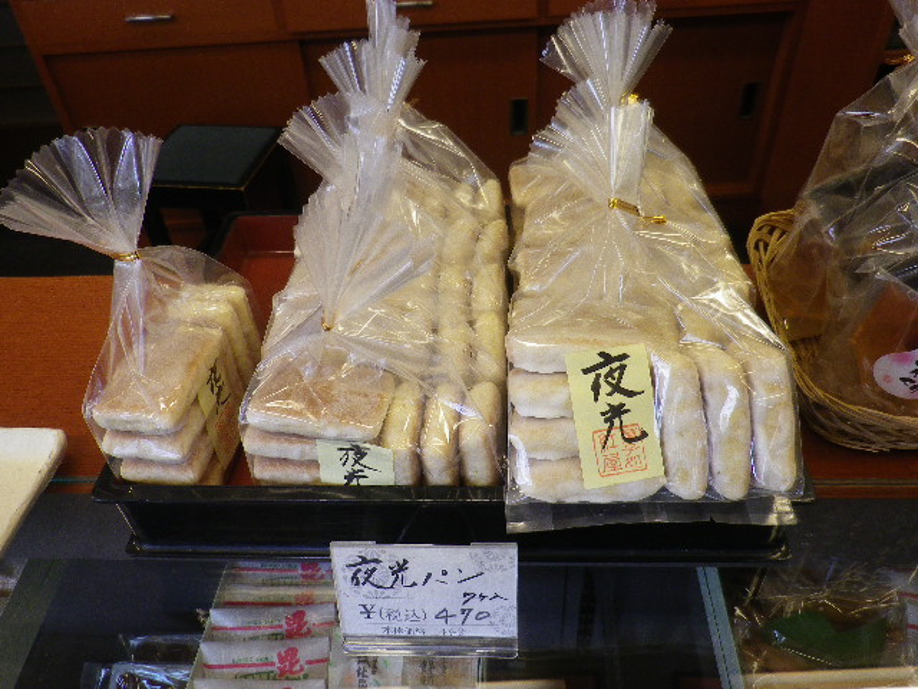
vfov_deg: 49.7
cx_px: 459
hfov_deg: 63.4
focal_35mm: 28
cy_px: 344
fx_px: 743
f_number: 3.2
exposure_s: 1/50
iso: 125
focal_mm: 5
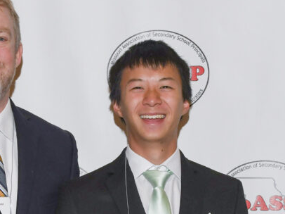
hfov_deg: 13.6
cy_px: 220
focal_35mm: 145
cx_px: 65
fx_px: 1193
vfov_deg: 10.1
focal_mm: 34
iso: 800
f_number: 7.1
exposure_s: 1/200
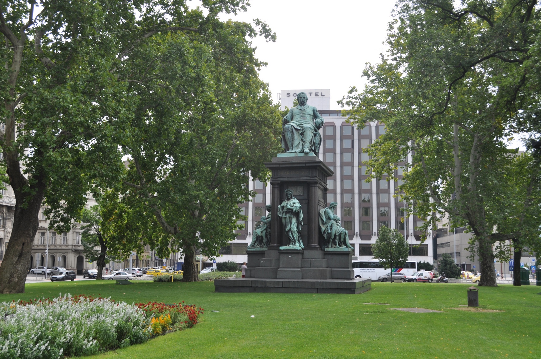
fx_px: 585
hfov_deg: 49.6
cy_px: 180
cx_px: 270
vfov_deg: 34.1
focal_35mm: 39
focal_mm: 26
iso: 200
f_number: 8
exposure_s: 1/250
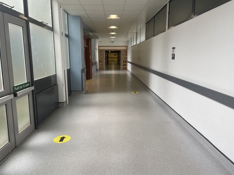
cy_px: 88
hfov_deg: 67.3
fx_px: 176
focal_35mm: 26
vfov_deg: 53.1
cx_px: 117
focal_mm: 4.2
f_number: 1.6
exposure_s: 1/121
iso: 50
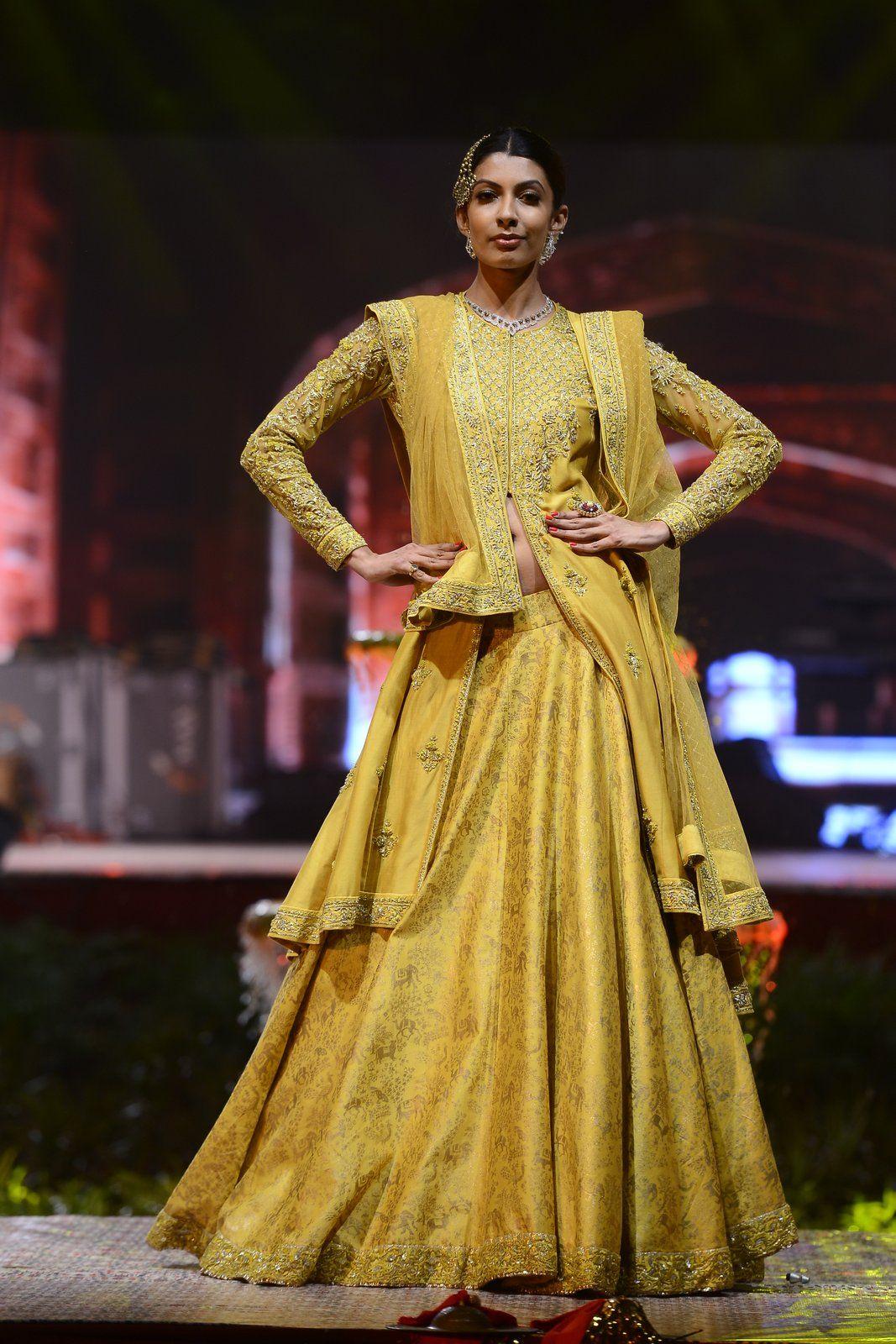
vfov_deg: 11.7
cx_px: 448
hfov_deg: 7.8
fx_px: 6531
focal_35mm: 175
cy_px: 672
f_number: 4
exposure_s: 1/200
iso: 800
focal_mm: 175
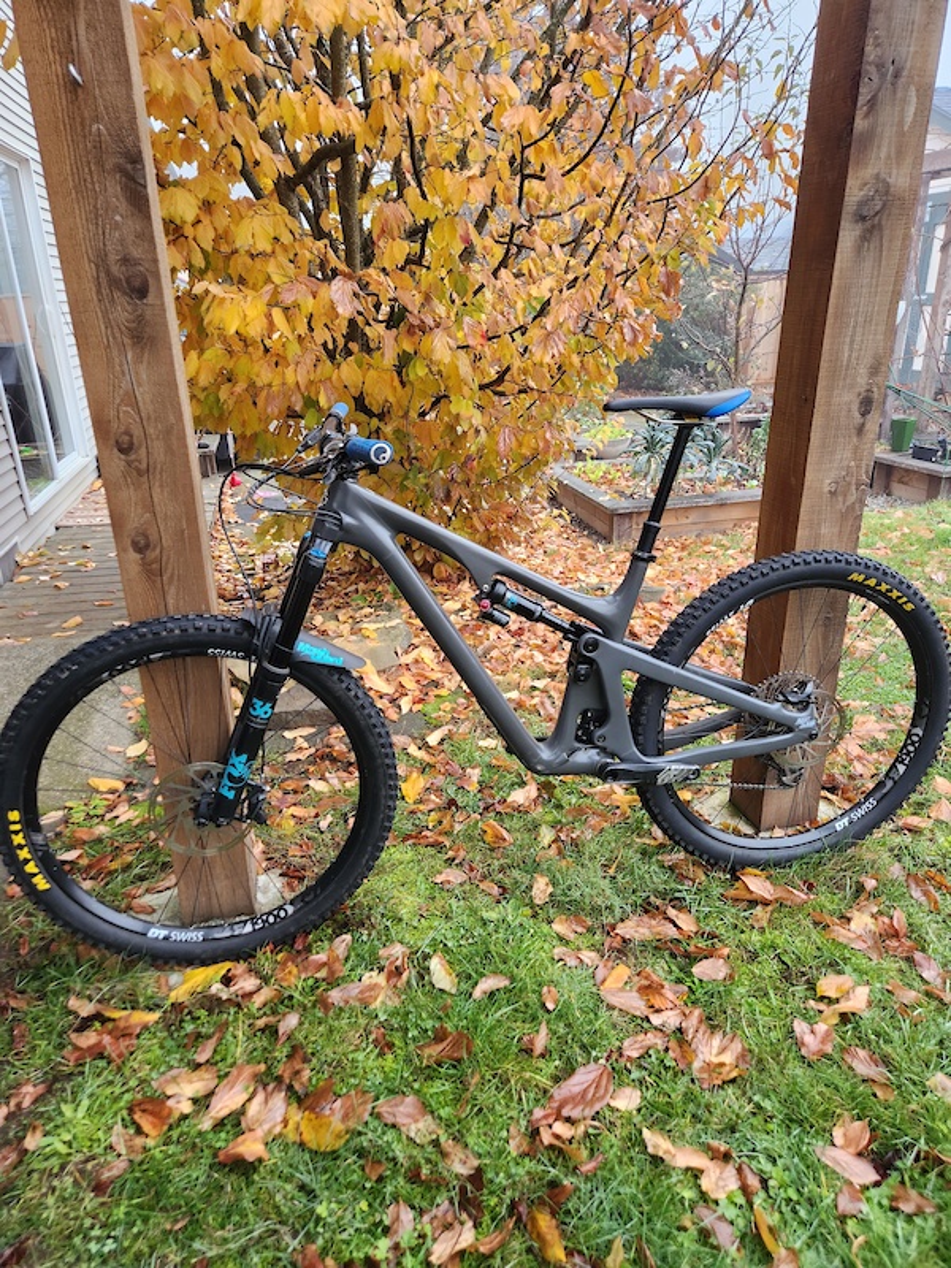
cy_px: 634
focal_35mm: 23
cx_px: 476
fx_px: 843
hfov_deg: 58.9
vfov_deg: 73.9
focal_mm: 5.4
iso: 160
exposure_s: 1/120
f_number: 1.8
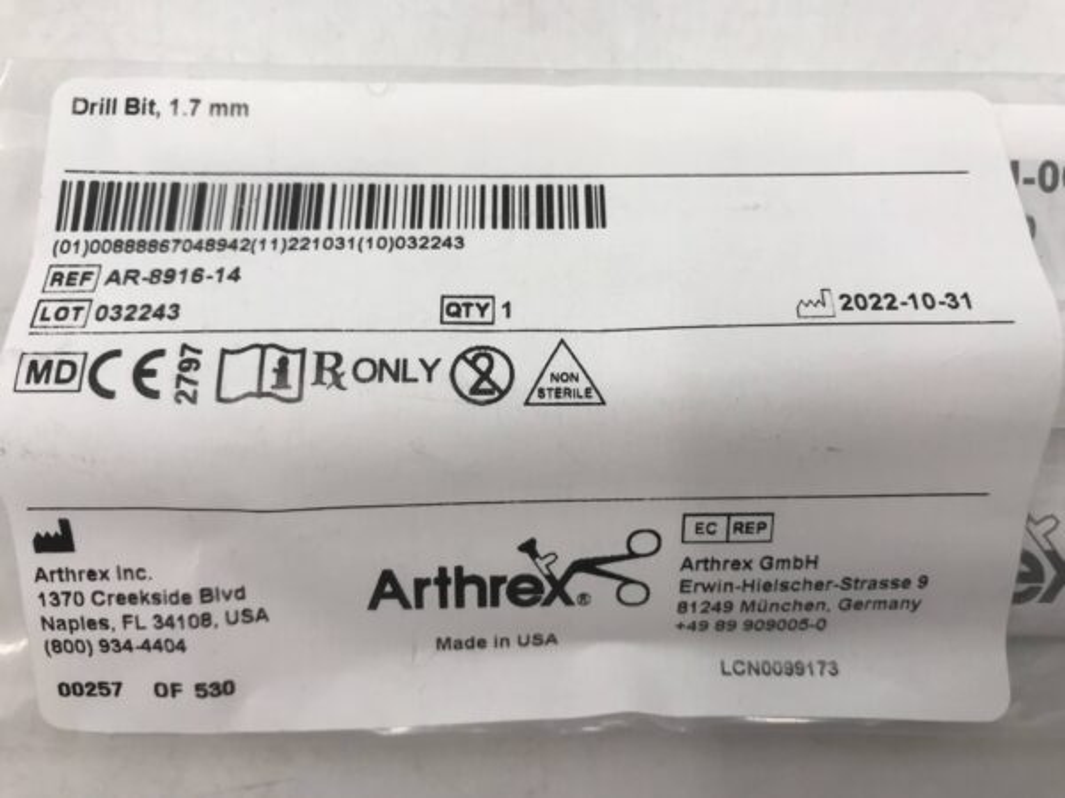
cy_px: 399
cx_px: 532
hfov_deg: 63.4
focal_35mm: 28
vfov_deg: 49.7
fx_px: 861
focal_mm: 3.99
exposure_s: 1/120
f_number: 1.8
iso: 40
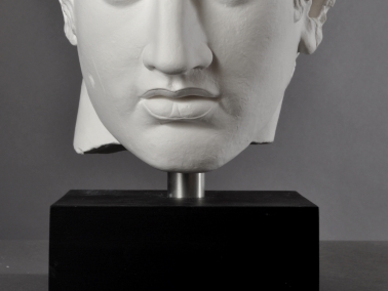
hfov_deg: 15.7
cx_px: 185
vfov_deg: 11.7
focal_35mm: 126
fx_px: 1411
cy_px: 37
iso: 200
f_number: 20
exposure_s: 1
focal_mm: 55
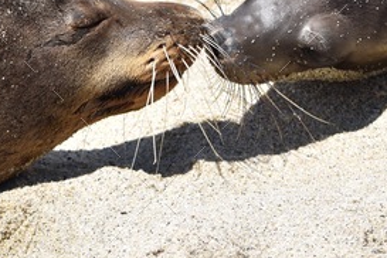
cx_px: 150
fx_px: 2784
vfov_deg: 5.3
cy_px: 47
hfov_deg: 7.9
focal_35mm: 259
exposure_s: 1/800
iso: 200
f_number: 7.1
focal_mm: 80
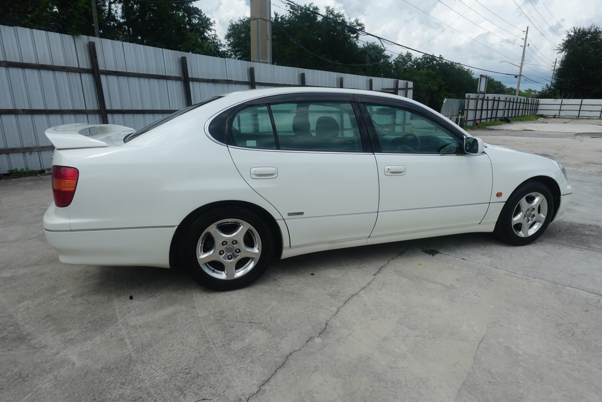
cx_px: 301
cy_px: 201
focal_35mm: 20
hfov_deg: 84.0
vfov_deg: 61.9
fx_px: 334
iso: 125
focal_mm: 7.6
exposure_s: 1/5000
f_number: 2
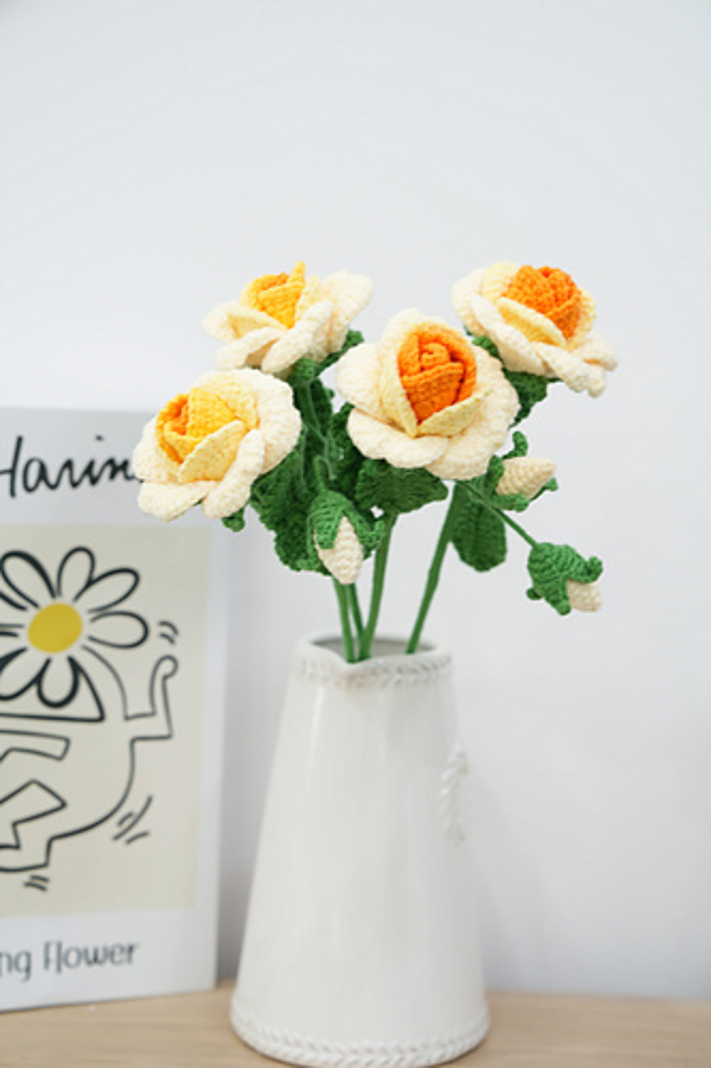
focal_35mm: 70
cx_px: 356
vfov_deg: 28.9
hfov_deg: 19.4
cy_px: 534
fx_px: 2075
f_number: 5
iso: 125
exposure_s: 1/8
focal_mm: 70
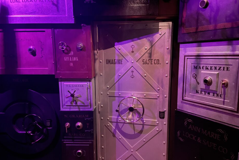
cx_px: 121
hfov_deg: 65.5
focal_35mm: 28
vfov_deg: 46.3
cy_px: 88
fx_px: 186
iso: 640
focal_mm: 4.2
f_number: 1.6
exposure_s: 1/2
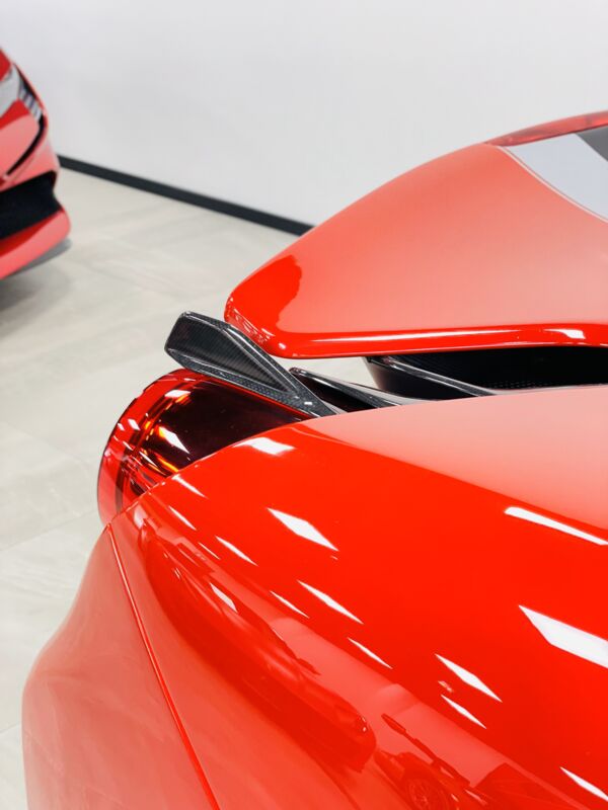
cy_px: 405
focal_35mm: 52
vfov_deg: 36.8
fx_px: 1218
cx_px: 304
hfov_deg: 28.0
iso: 200
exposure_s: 1/33
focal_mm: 6
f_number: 2
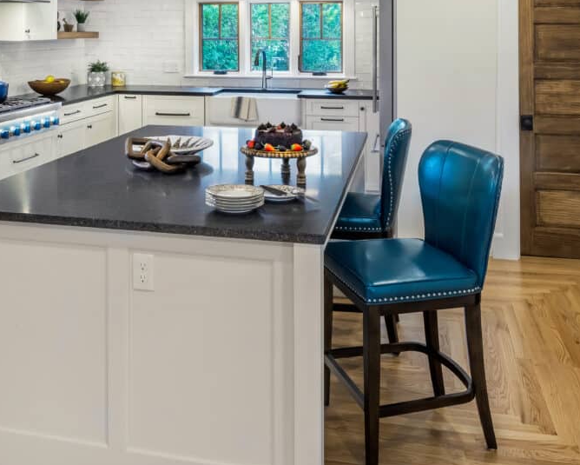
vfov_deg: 36.0
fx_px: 704
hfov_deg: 44.4
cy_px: 144
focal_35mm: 41
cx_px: 217
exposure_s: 1
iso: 400
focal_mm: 19
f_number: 16
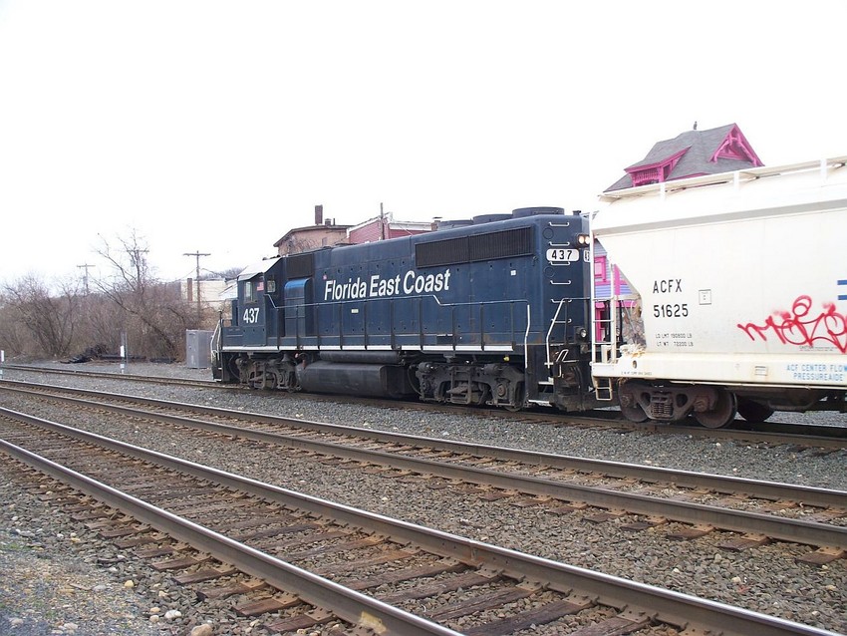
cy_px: 318
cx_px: 424
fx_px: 881
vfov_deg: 39.7
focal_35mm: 36
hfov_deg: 51.3
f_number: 2.8
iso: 64
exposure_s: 1/80
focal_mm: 7.54
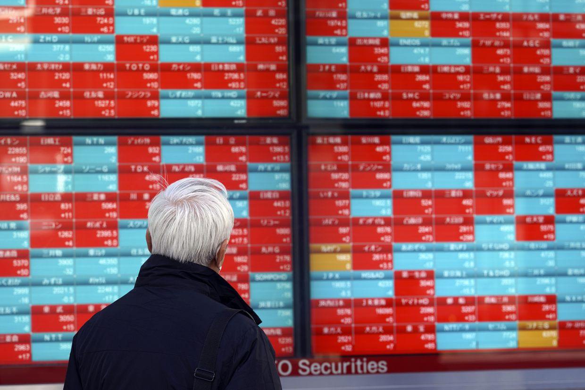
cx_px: 292
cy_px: 195
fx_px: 2193
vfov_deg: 10.2
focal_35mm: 135
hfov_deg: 15.2
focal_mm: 135
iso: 320
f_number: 6.3
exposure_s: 1/250
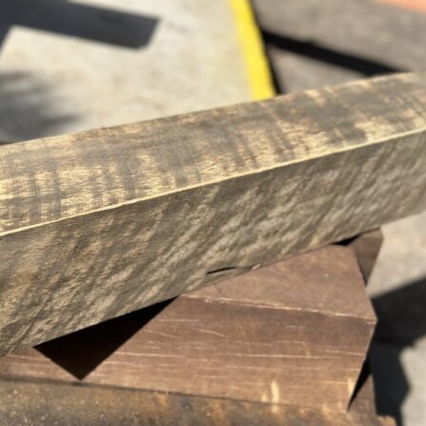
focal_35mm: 57
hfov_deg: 30.0
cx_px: 179
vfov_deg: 30.0
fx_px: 794
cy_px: 213
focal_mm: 6.86
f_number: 1.78
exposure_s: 1/5000
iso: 100
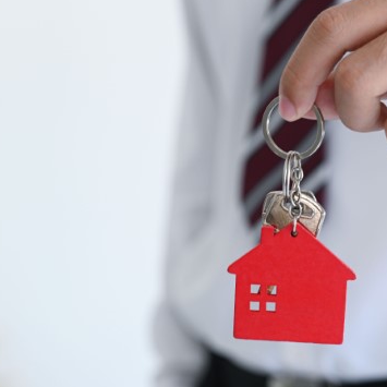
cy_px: 176
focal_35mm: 122
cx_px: 294
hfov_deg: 14.2
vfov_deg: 14.3
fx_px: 1543
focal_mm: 85
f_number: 5
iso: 800
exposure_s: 1/50
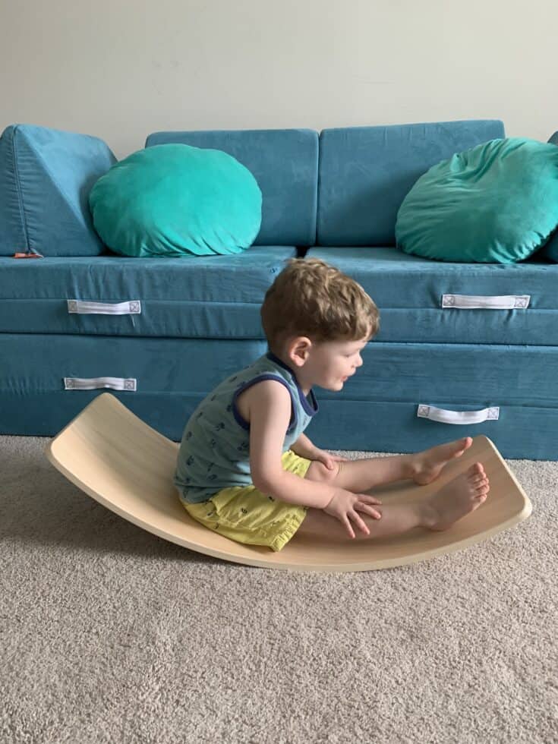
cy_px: 372
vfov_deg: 67.3
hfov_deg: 53.1
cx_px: 279
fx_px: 559
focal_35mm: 26
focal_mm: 4.25
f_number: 1.8
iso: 200
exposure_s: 1/60
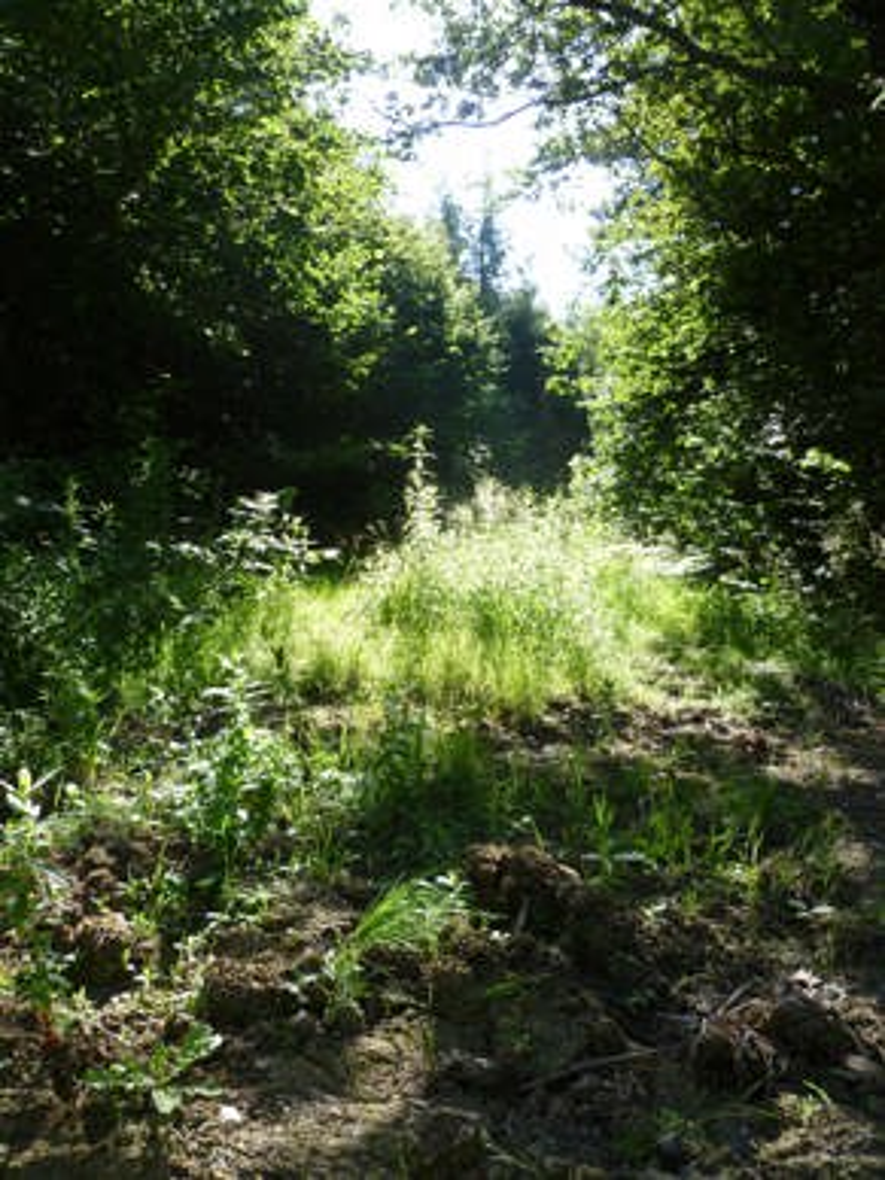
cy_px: 590
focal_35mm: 28
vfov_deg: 63.4
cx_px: 442
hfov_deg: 49.7
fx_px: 954
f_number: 3.3
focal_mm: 5
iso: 80
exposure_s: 1/160
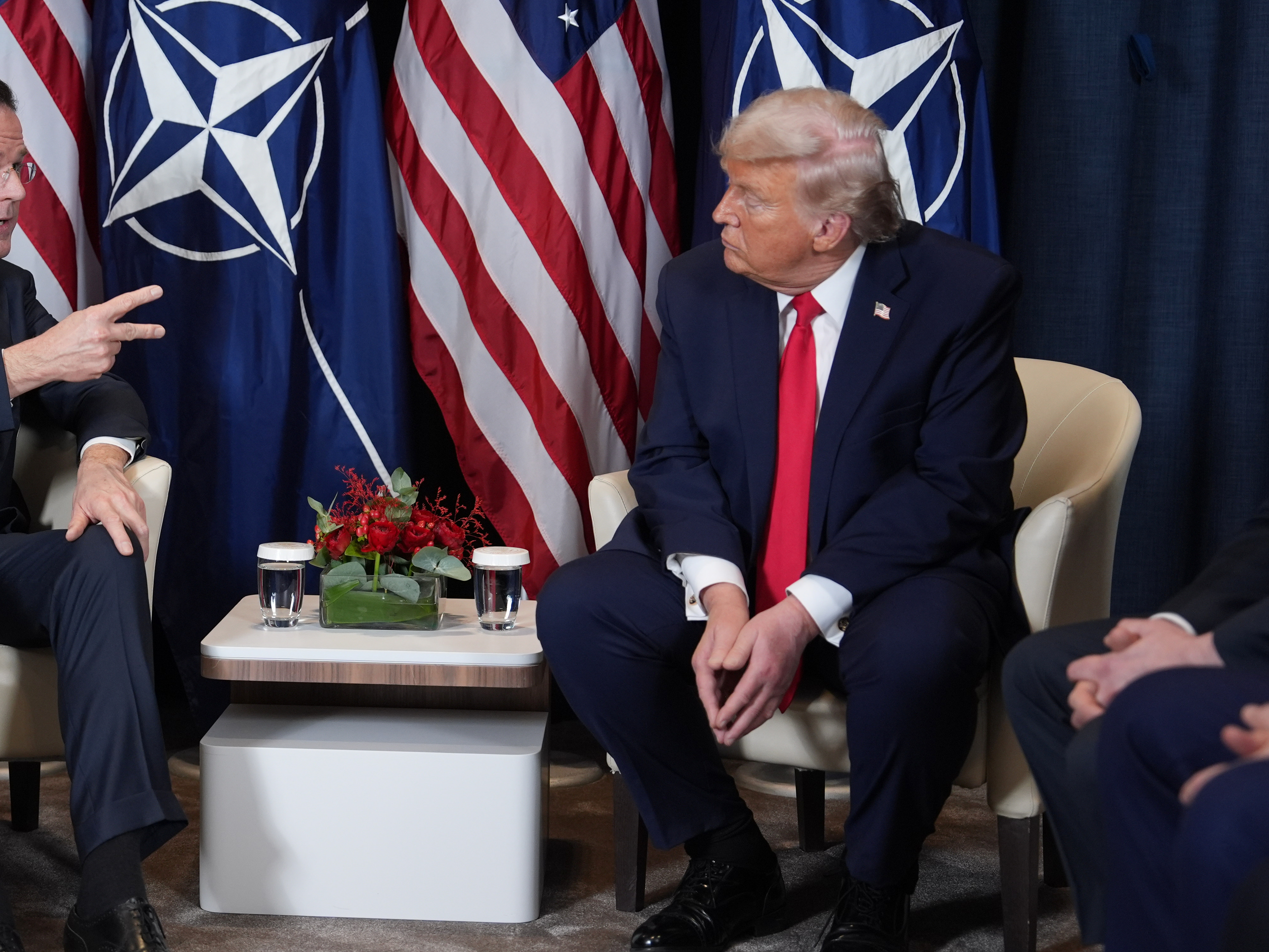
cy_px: 540
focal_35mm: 72
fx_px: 2640
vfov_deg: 20.4
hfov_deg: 26.8
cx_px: 386
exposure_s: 1/250
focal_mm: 50
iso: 1250
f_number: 2.8
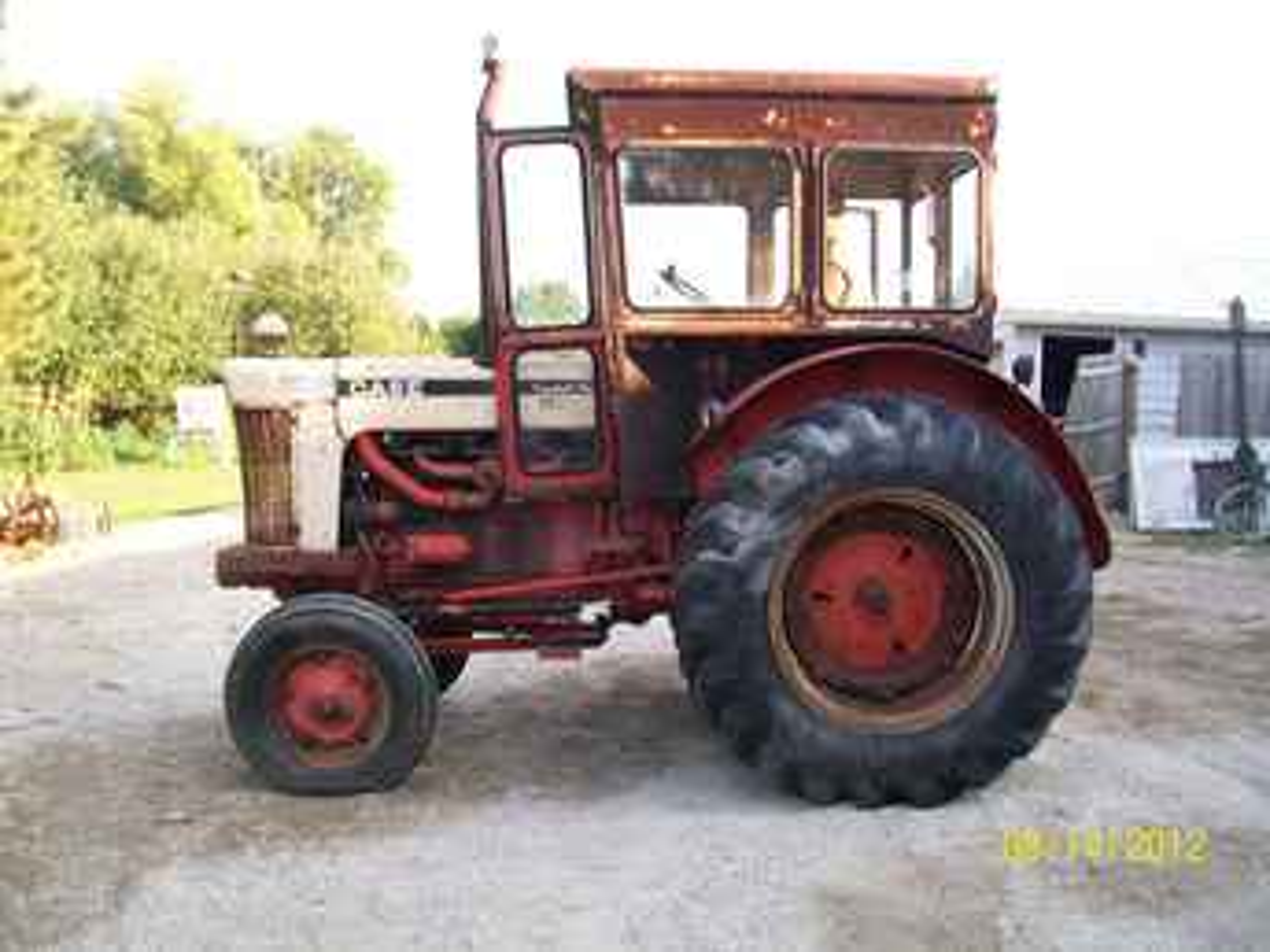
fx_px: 1321
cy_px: 476
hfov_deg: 51.4
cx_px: 635
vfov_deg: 39.7
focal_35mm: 36
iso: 64
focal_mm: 6
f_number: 2.7
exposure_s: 1/125
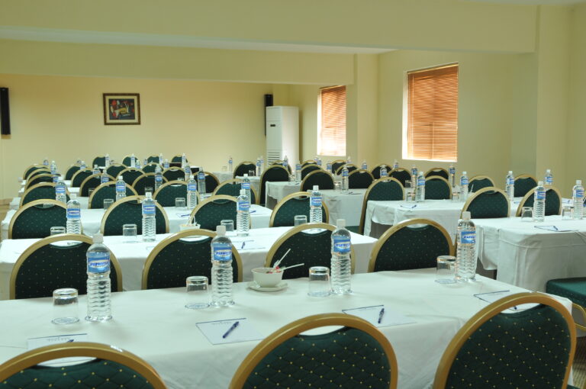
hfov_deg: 45.0
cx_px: 293
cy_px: 194
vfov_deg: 30.8
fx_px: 707
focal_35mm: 44
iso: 200
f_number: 6.7
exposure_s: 1/6
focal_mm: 29
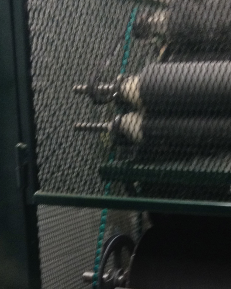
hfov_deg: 17.0
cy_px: 334
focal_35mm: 90
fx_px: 769
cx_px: 148
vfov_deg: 20.1
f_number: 2.4
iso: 160
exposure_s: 1/20
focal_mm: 4.28
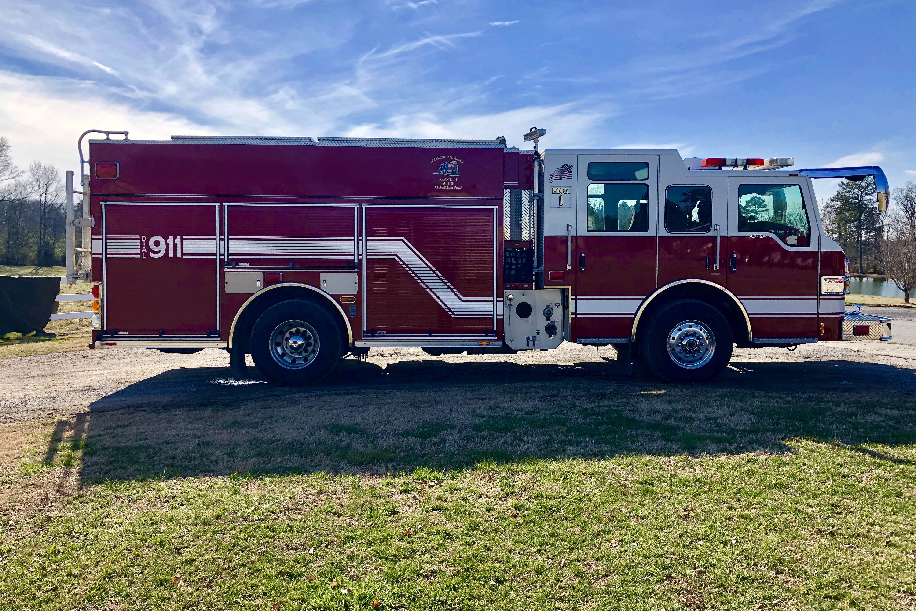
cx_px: 467
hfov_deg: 61.9
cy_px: 282
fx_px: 763
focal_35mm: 30
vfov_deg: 43.6
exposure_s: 1/2825
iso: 20
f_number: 1.8
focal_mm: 4
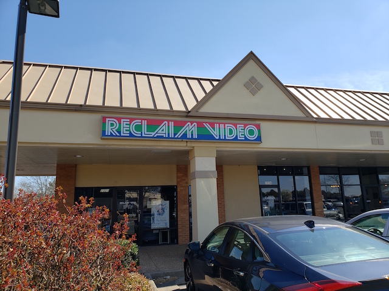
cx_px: 194
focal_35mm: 26
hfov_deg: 67.3
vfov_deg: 53.1
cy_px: 146
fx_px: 292
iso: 50
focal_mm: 4.3
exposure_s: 1/1127
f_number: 2.4
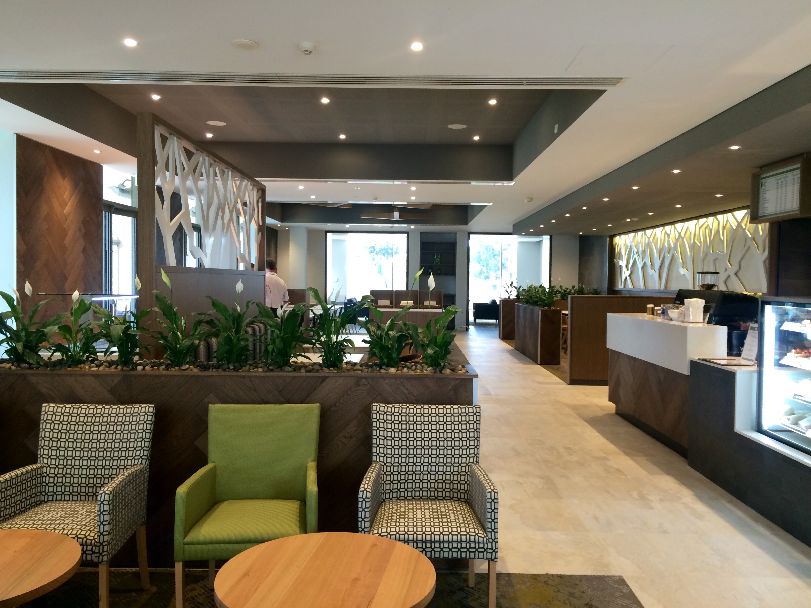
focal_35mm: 29
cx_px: 406
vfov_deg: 48.2
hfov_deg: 61.7
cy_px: 304
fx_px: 679
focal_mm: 4.15
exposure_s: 1/30
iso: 100
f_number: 2.2
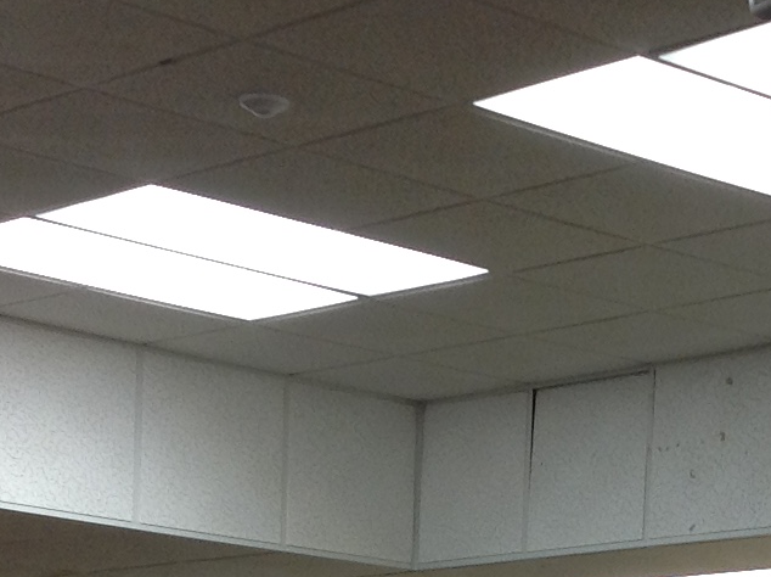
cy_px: 929
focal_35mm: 143
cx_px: 632
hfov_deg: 13.7
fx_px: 3181
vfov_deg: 10.0
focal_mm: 4.28
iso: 50
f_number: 2.4
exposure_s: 1/40
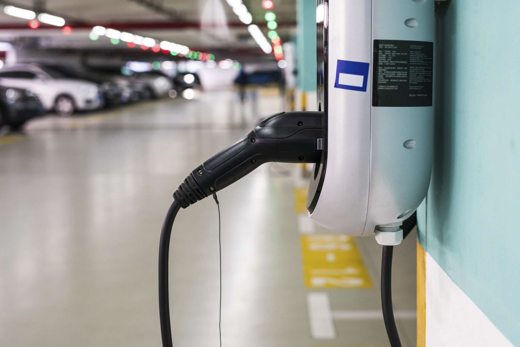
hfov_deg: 39.6
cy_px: 174
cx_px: 260
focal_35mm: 50
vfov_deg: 27.0
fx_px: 722
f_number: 4
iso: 800
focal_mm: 50
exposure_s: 1/60
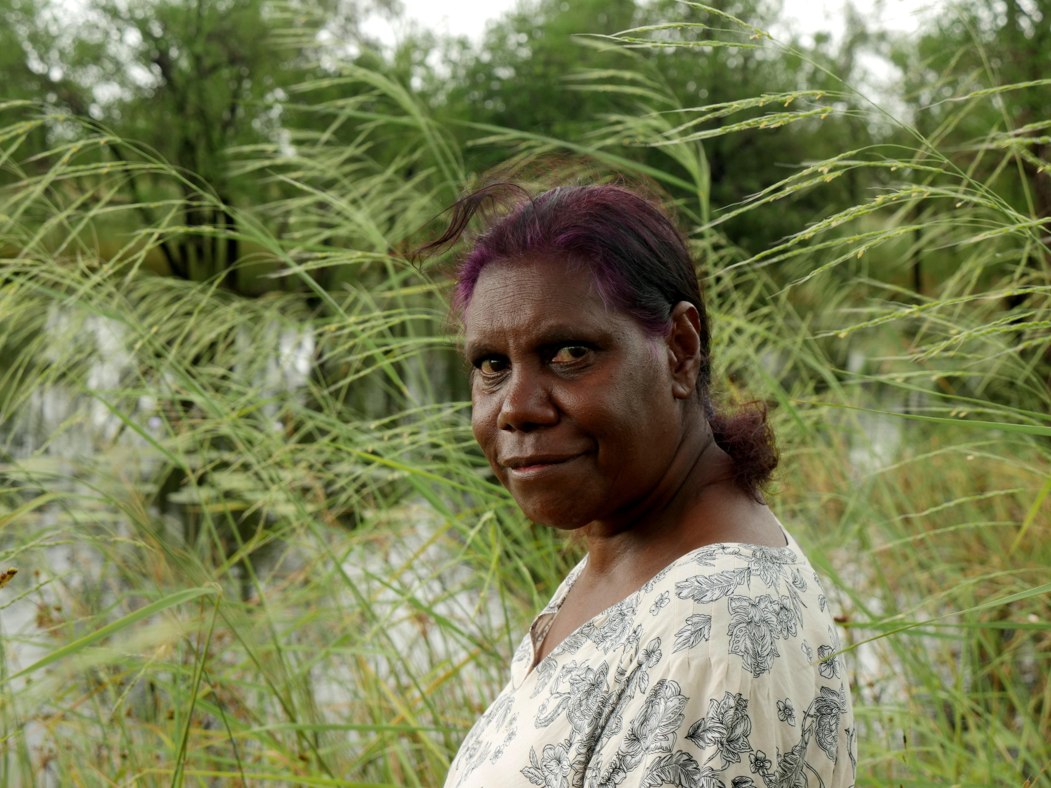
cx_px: 526
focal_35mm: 64
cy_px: 394
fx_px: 1943
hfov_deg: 30.3
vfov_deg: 22.9
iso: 400
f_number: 5
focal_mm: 32
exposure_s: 1/80
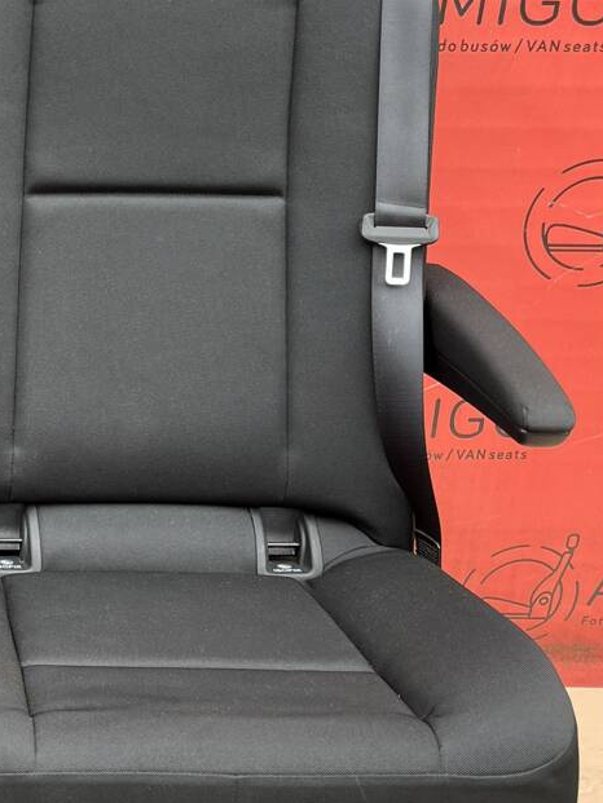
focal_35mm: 67
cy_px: 455
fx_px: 1556
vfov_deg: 28.9
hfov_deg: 20.5
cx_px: -120
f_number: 1.6
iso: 40
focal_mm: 5.1
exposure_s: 1/248
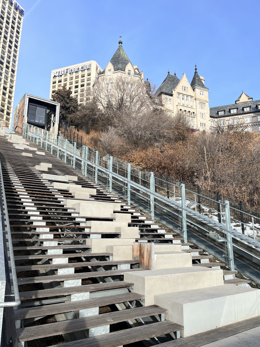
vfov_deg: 67.3
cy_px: 174
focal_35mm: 26
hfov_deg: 53.1
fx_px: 260
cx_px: 130
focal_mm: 5.1
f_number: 1.6
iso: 50
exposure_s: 1/1647
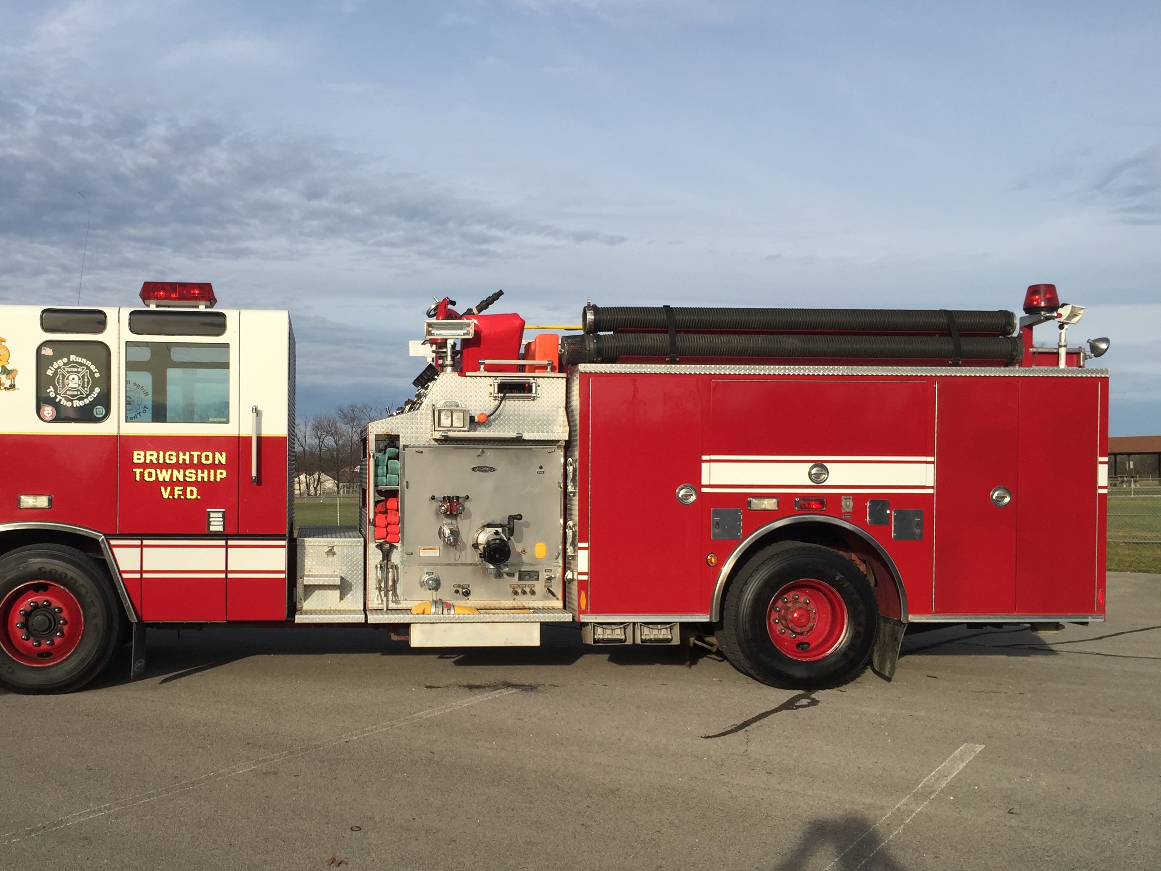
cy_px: 496
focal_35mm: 38
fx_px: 1274
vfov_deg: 37.6
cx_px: 419
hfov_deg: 48.4
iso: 32
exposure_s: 1/1582
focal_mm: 4.15
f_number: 2.2
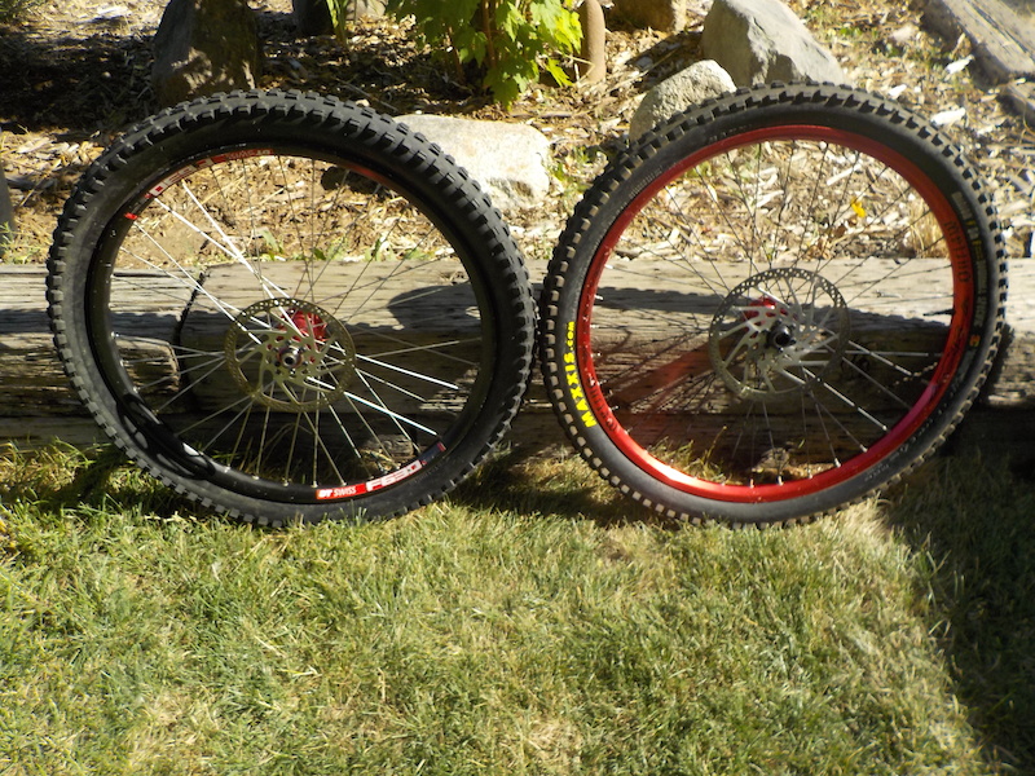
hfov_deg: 60.0
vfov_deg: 46.8
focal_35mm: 30
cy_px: 388
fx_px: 897
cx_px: 518
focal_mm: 4.1
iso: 125
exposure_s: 1/500
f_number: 3.3
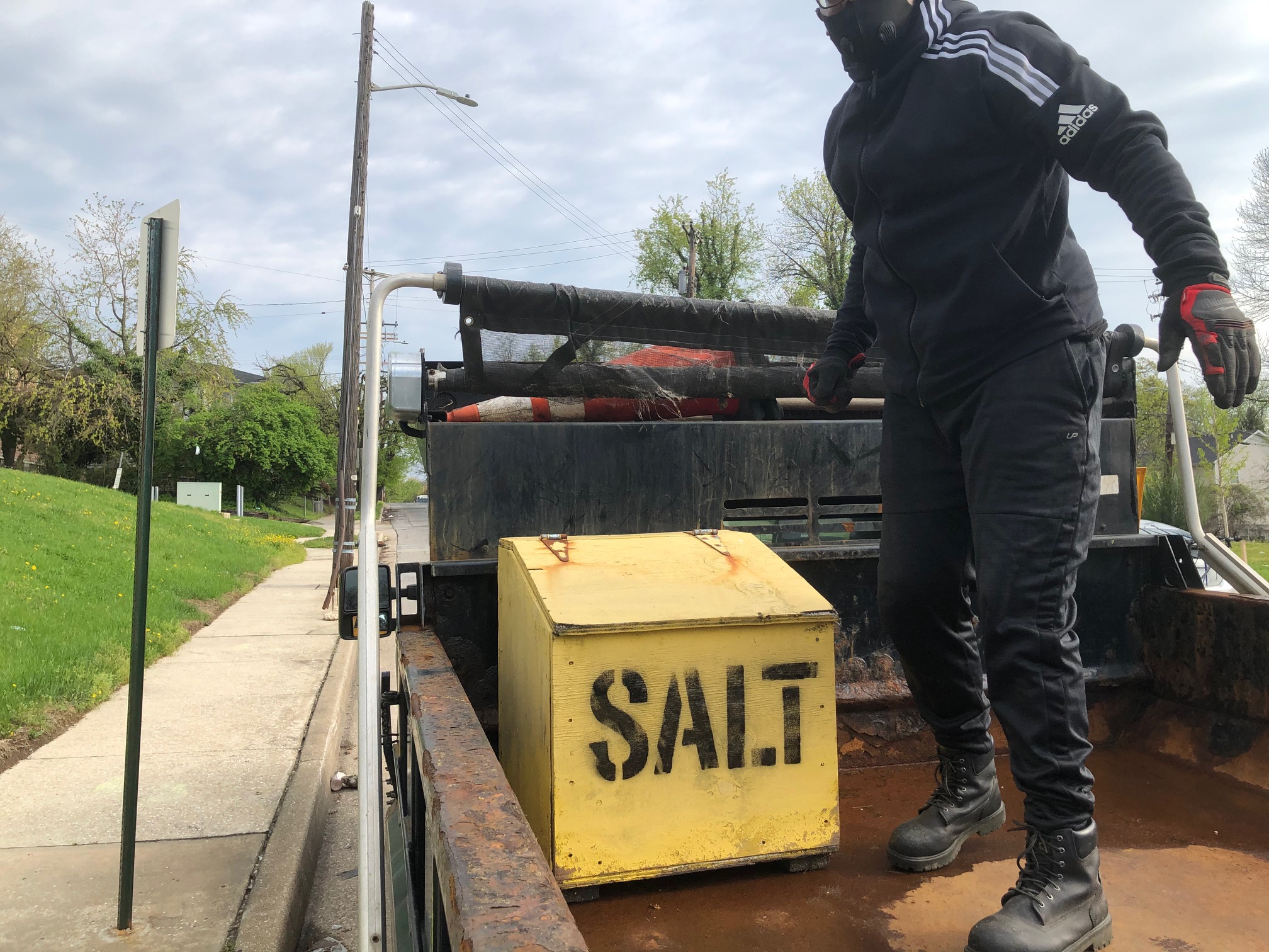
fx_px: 1026
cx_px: 634
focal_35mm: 28
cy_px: 476
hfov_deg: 63.4
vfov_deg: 49.7
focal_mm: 4
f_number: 1.8
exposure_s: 1/934
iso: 20
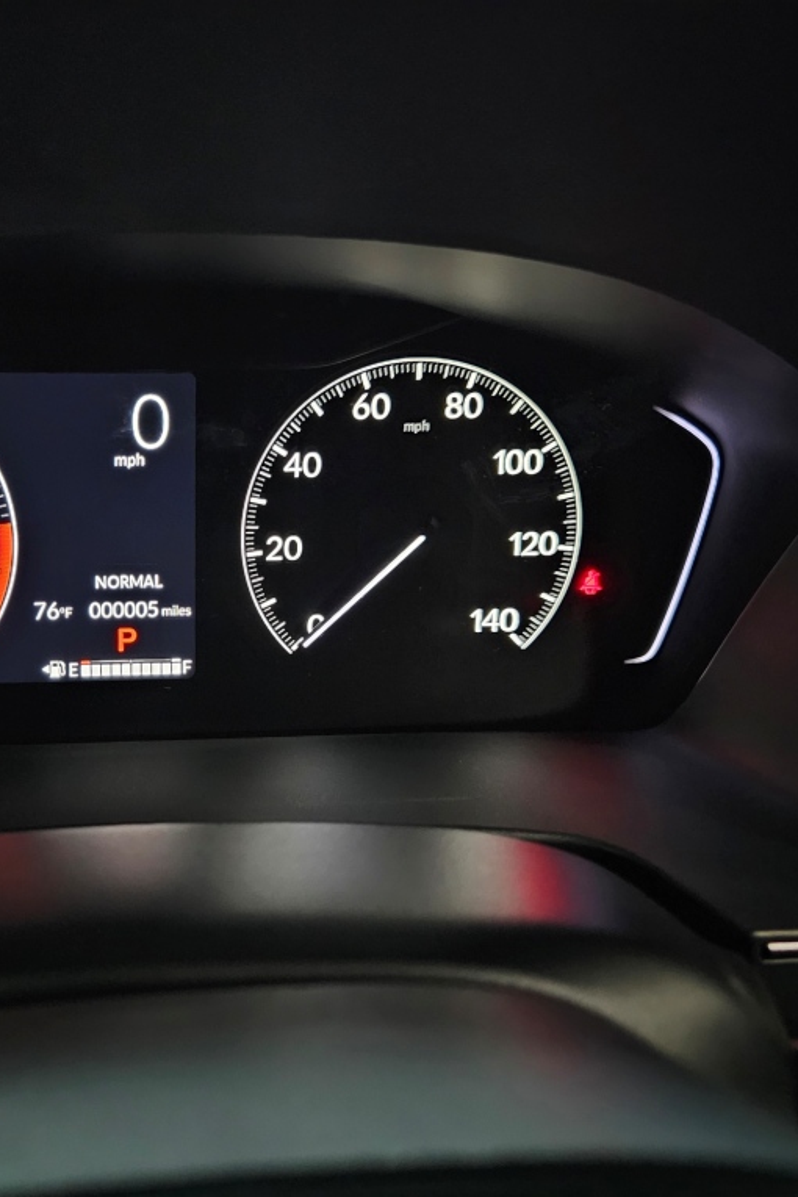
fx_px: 1064
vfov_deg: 58.7
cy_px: 599
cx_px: 131
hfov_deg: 39.1
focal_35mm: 32
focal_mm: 6.3
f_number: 1.7
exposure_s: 1/23
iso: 1250
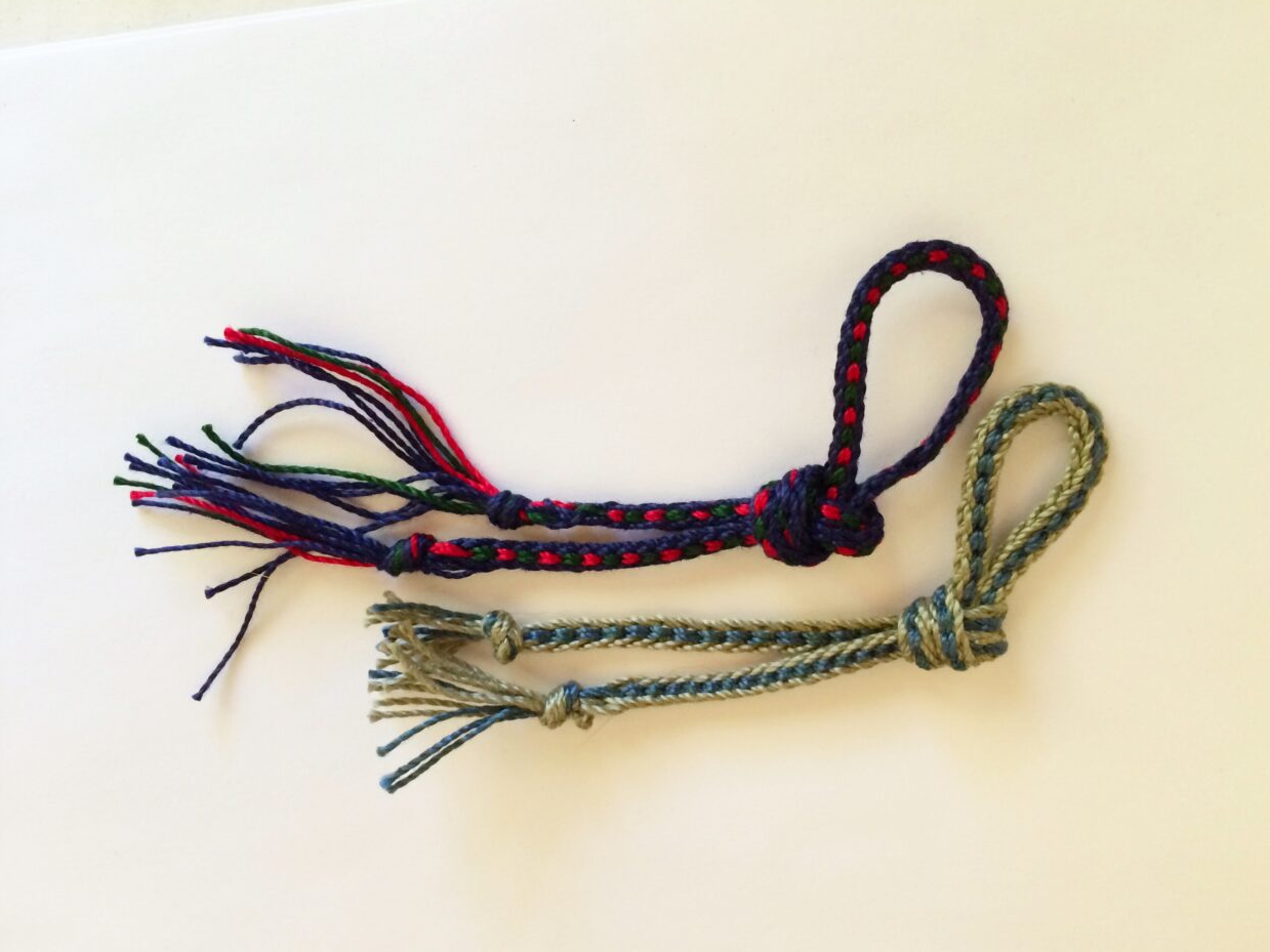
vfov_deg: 45.4
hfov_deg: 58.4
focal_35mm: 31
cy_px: 481
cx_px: 639
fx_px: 1137
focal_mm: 4.12
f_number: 2.2
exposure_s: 1/30
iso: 125
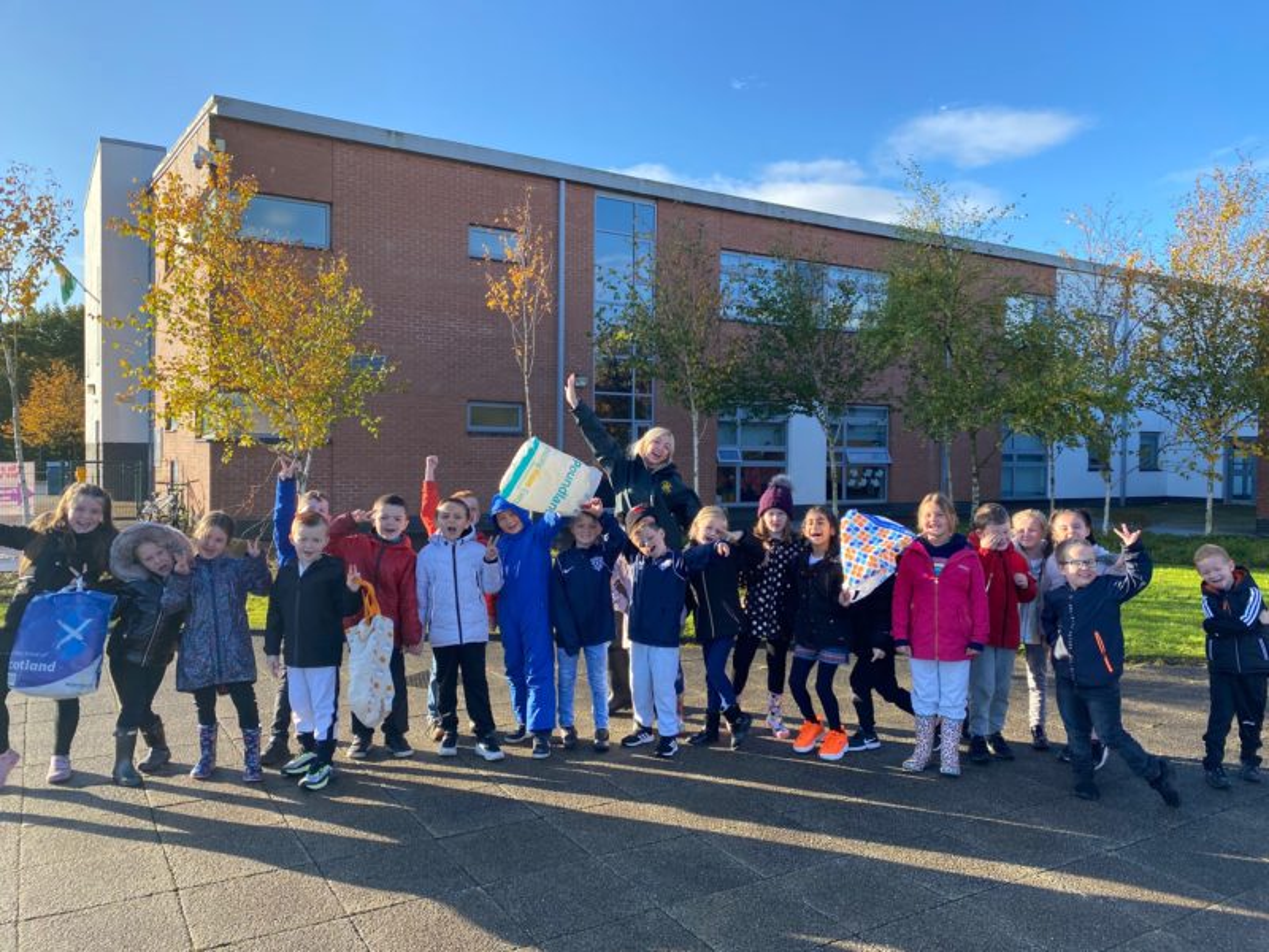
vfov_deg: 53.1
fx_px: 953
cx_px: 634
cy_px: 476
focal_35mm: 26
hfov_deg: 67.3
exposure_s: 1/757
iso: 32
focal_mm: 4.25
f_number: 1.8
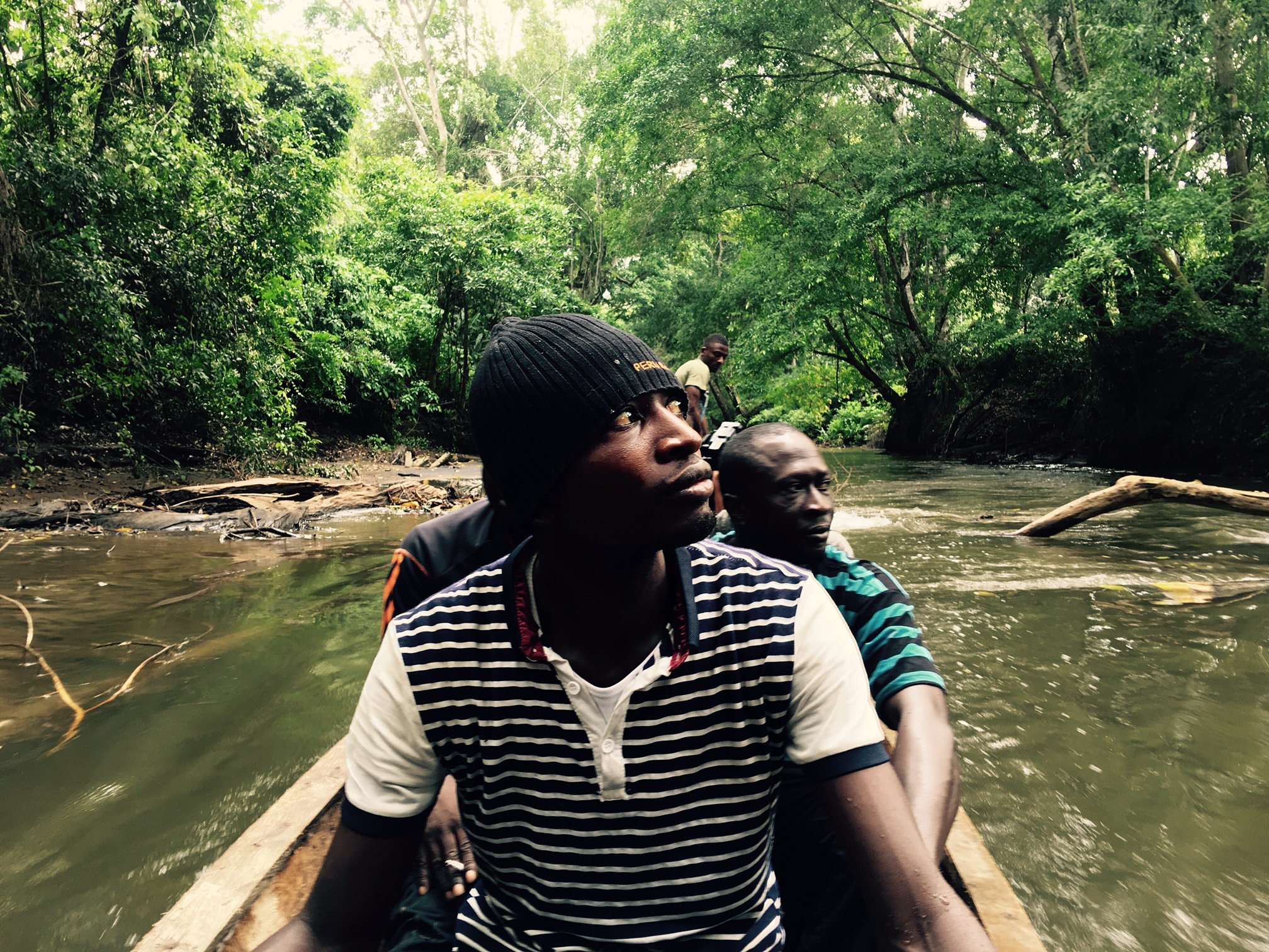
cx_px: 634
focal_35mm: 29
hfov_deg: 61.7
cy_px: 476
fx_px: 1063
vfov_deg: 48.2
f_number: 2.2
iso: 25
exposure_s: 1/40
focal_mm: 4.15
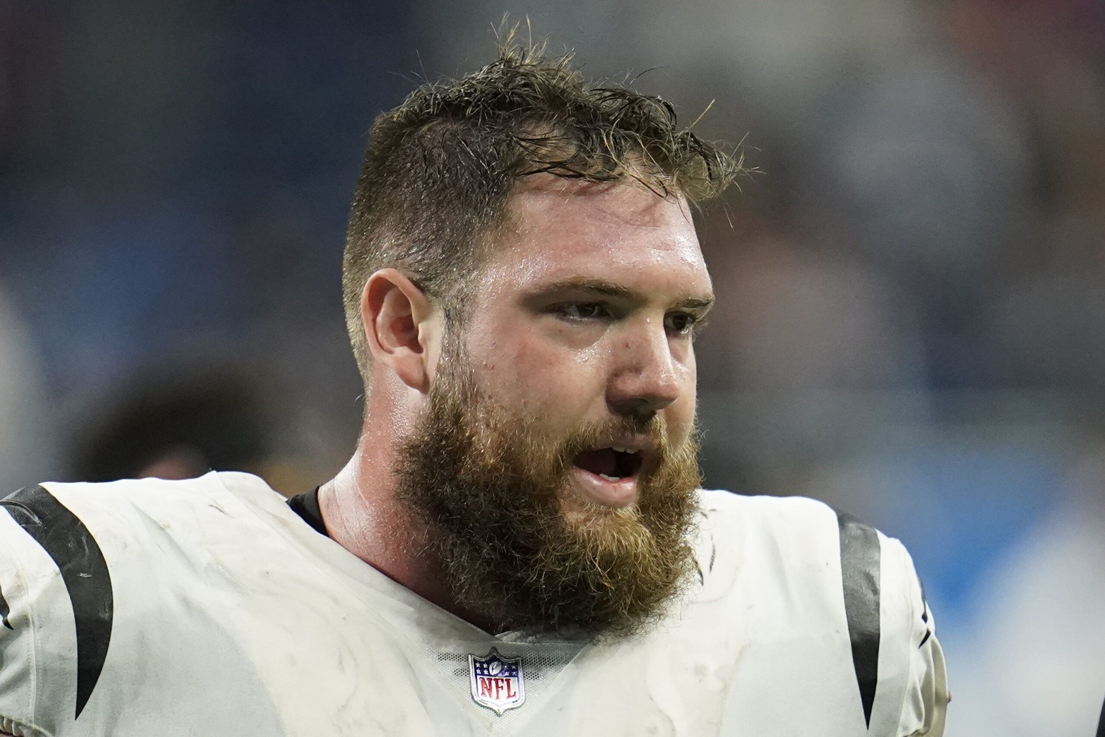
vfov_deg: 3.4
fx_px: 12278
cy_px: 368
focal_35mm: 400
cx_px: 552
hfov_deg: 5.2
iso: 5000
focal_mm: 400
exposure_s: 1/3200
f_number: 2.8
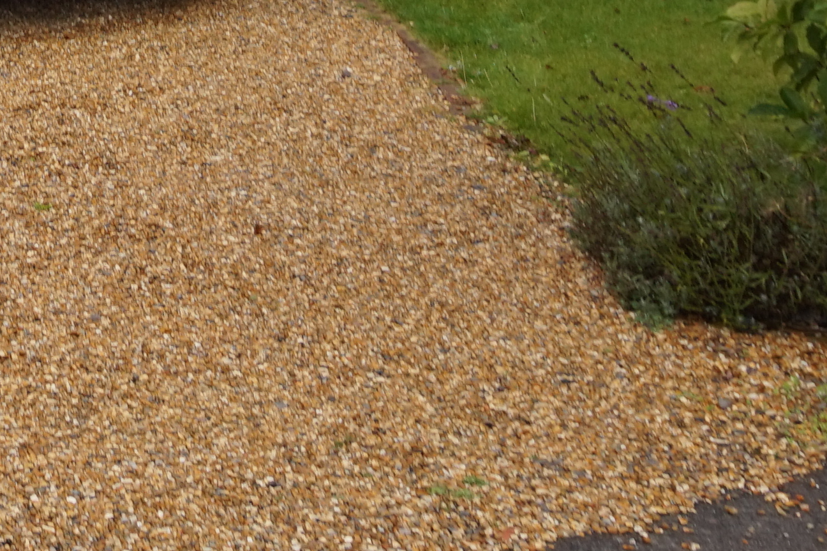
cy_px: -495
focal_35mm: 101
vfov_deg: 12.2
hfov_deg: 18.1
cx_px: -408
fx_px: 2319
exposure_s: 1/80
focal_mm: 16
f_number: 5
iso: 100
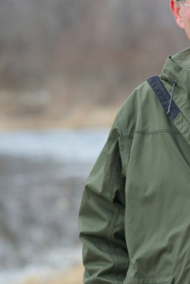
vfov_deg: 5.9
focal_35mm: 349
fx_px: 2760
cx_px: 237
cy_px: 178
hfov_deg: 3.9
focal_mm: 135
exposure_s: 1/200
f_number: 5.6
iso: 400
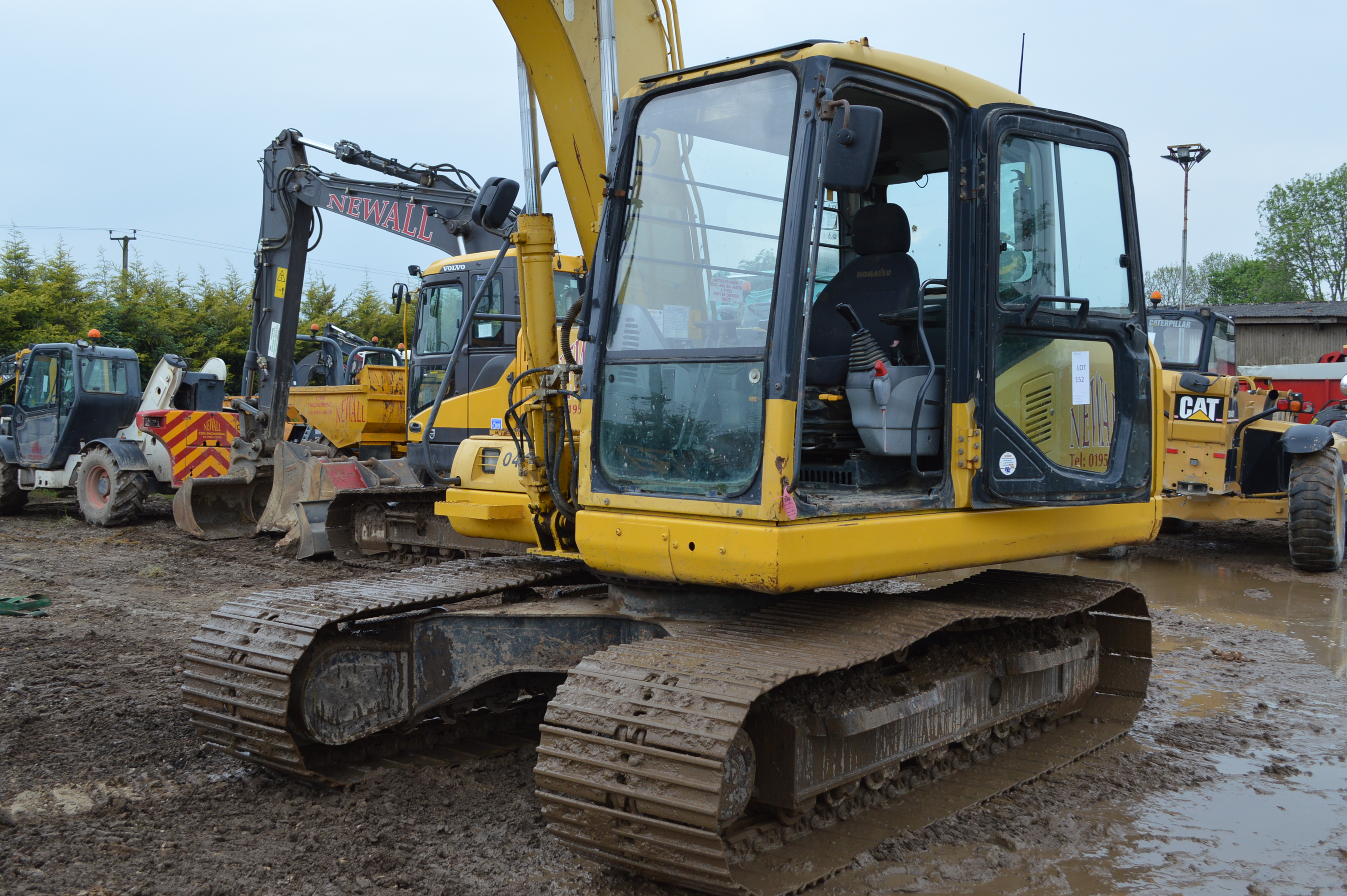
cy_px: 448
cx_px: 674
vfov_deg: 36.8
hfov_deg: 53.2
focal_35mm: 36
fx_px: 1346
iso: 280
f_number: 5.6
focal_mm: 24
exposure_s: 1/125
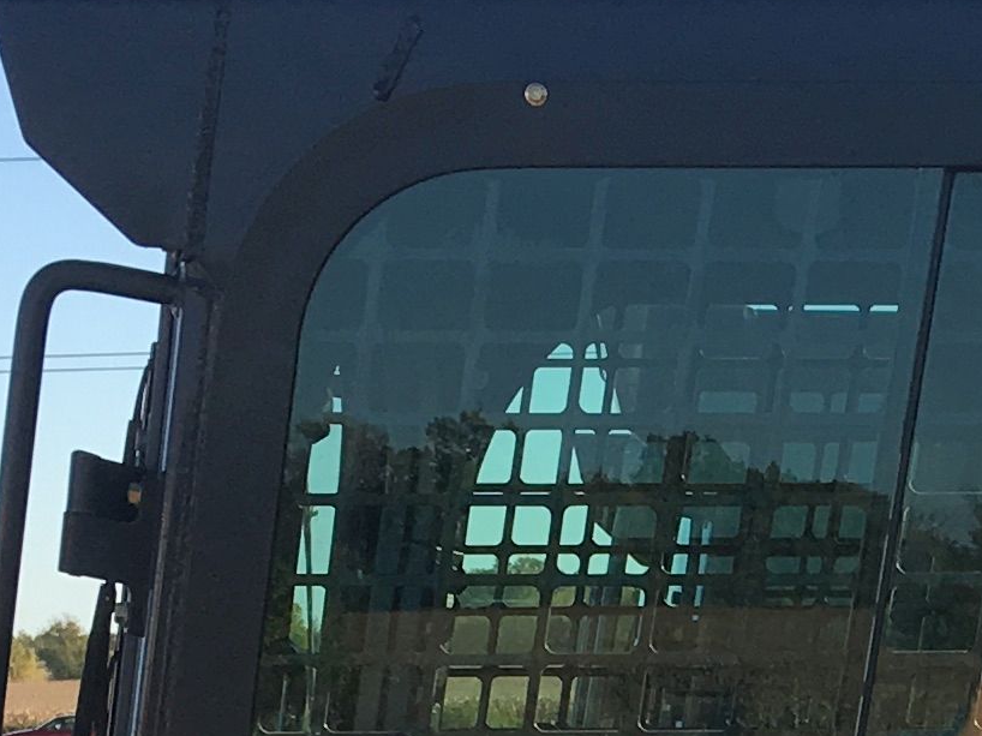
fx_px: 4055
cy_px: 1645
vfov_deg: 9.4
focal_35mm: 143
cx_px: 1281
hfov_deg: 13.3
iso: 25
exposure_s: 1/699
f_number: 2.2
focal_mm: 4.15
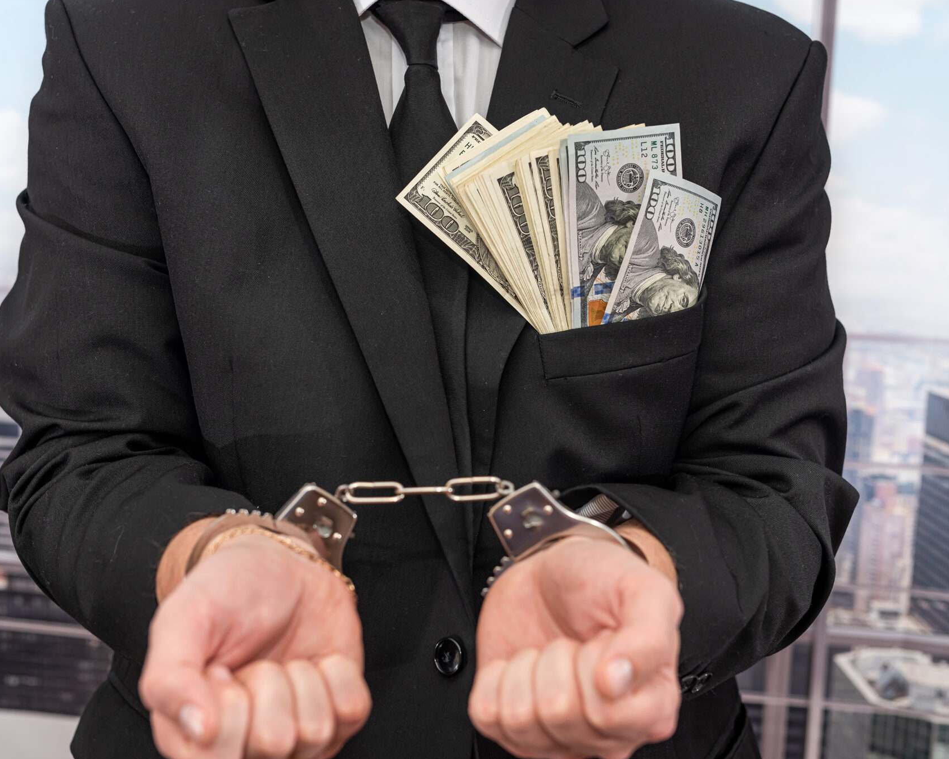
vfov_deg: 26.7
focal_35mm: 57
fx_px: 1601
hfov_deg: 33.0
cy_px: 381
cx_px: 412
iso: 320
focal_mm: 50
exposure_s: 1/125
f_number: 4
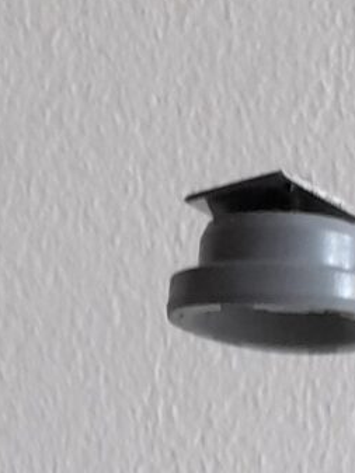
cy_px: 1360
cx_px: 264
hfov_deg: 9.8
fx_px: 2077
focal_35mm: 152
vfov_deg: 10.1
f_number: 2
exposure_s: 1/50
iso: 125
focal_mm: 4.6
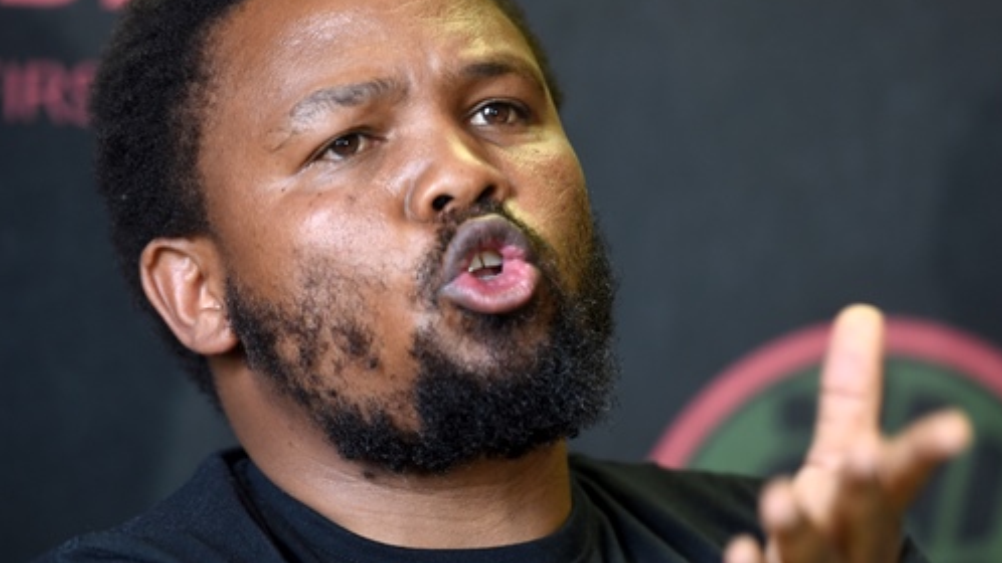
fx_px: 6801
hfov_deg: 8.4
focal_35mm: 256
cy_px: 319
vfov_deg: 4.7
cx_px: 594
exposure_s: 1/200
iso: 1250
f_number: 2.8
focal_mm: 190
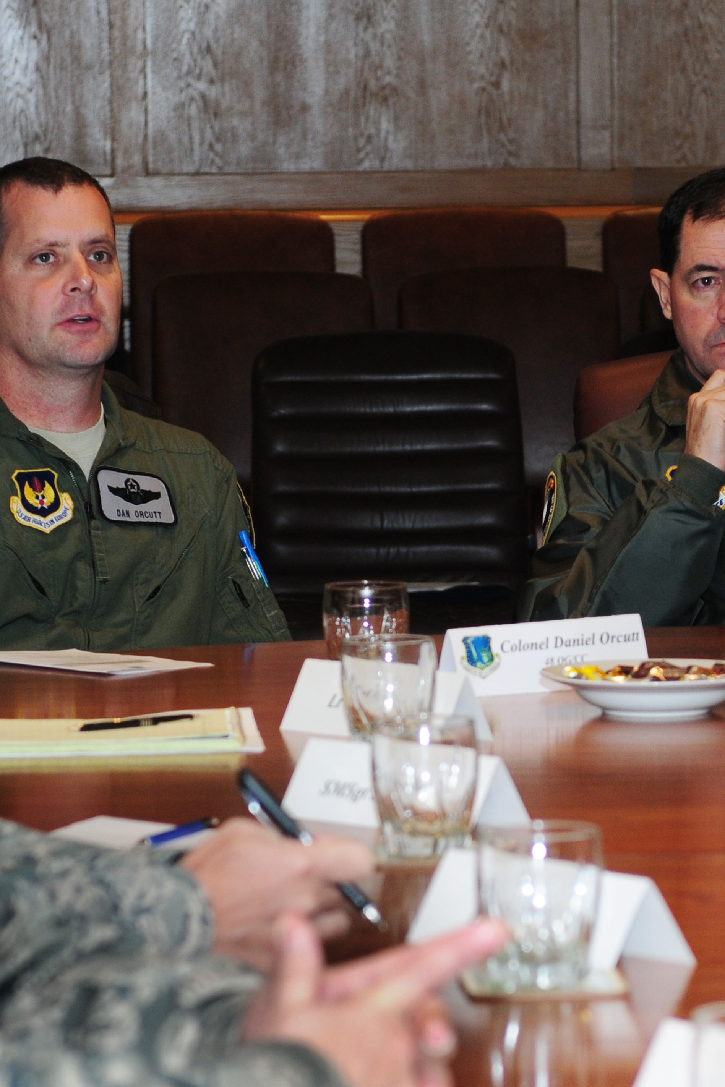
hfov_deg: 9.8
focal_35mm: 140
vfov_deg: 14.7
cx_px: 406
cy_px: 543
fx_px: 4228
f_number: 3.5
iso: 320
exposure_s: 1/125
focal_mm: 62
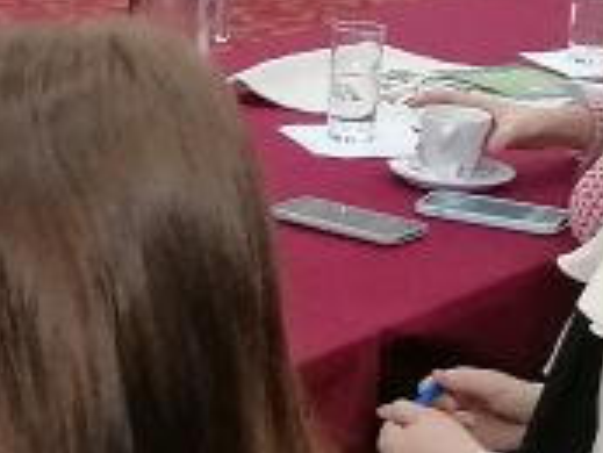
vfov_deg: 9.5
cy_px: 118
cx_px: -474
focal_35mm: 156
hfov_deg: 11.7
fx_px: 2719
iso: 400
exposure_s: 1/33.3
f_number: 1.8
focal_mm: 4.75
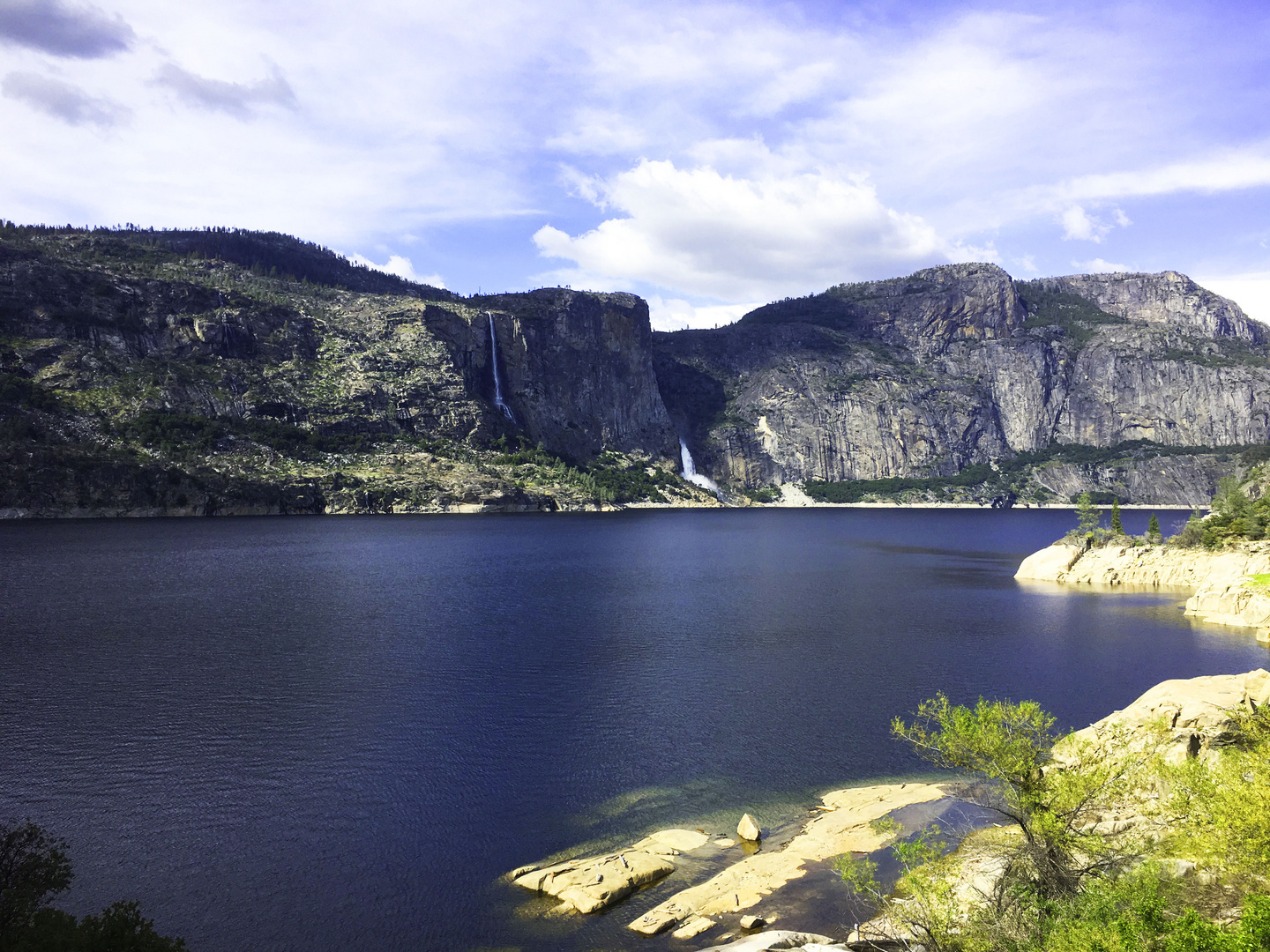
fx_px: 1064
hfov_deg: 61.7
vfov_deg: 48.2
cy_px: 476
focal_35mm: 29
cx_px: 635
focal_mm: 4.15
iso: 25
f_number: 2.2
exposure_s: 1/1603
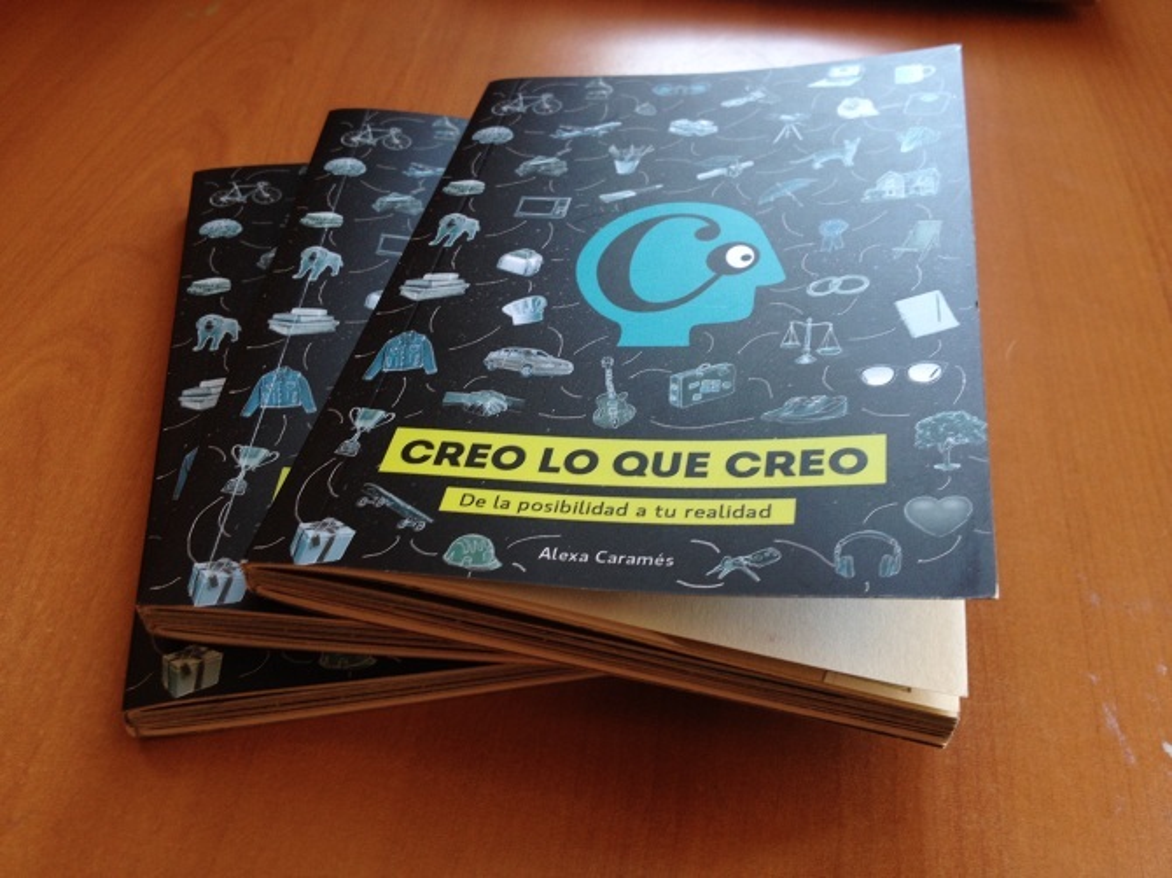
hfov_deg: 52.6
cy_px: 439
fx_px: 1185
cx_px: 586
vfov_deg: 40.7
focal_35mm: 35
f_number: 2.4
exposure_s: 1/24
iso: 50
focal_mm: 4.28
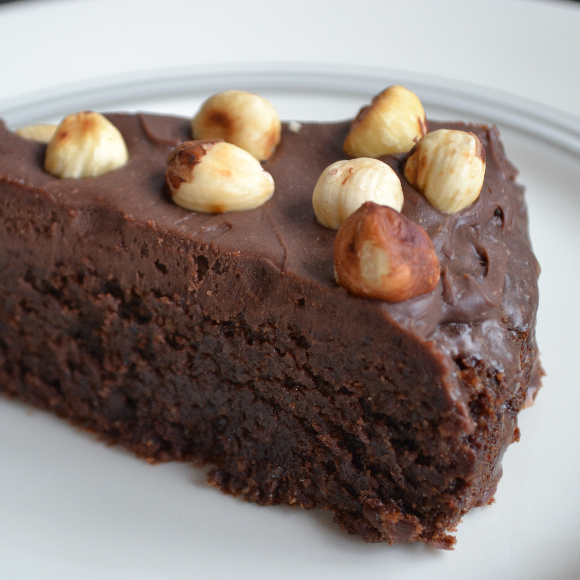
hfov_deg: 18.0
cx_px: 181
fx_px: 1820
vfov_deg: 18.1
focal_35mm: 96
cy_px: 290
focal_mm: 50
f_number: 5.6
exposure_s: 1/60
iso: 640
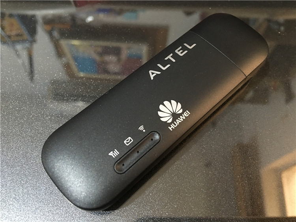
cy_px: 111
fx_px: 248
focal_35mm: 29
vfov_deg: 48.2
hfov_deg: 61.7
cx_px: 148
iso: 100
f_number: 2.2
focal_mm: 4.15
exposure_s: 1/4
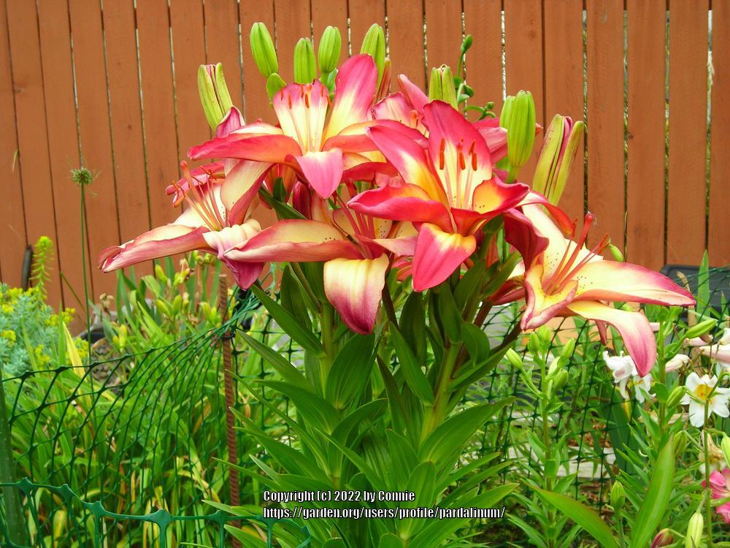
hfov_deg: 34.9
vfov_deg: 26.6
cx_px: 365
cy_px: 274
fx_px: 1160
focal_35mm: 55
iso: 50
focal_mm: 9.1
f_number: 3.6
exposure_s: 1/180
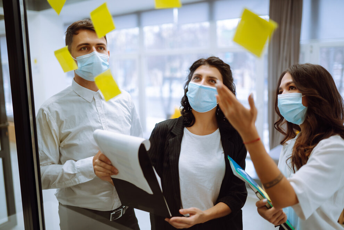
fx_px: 335
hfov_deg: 54.4
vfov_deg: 37.9
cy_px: 115
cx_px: 172
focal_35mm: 35
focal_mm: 35
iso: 250
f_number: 1.4
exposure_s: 1/320
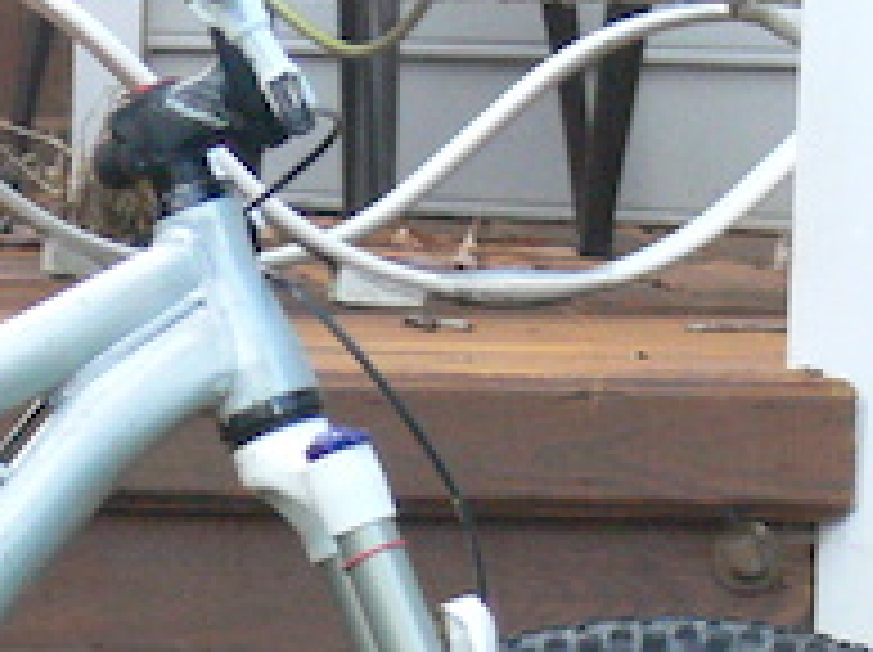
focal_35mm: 318
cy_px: 931
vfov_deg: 4.6
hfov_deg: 6.2
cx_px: -220
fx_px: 8010
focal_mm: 16.3
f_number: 3.6
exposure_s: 1/125
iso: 400
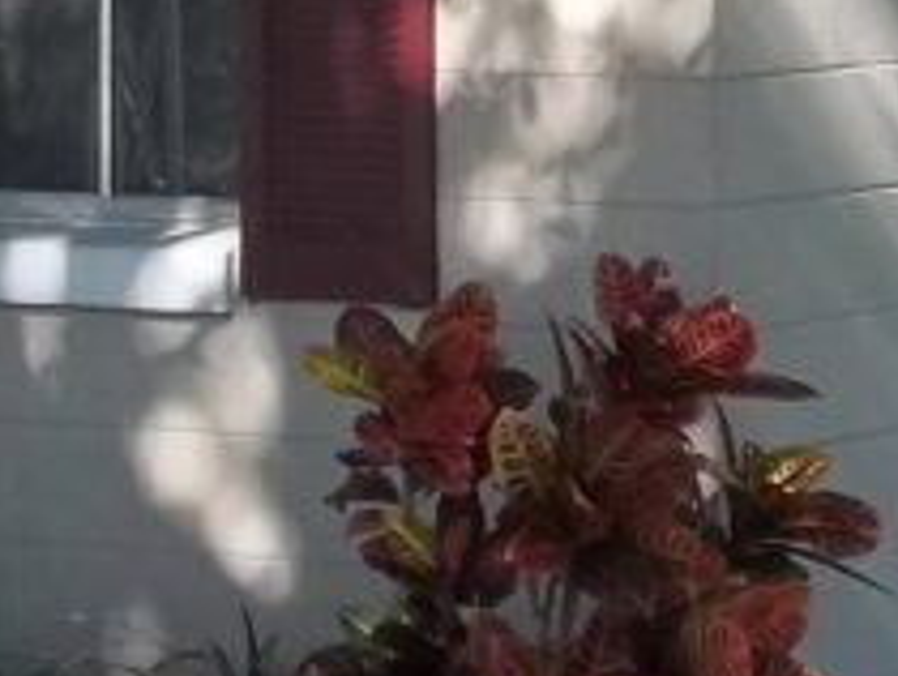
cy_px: -295
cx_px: 466
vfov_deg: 6.1
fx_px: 6259
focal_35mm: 241
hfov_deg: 8.2
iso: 64
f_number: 3.3
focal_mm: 5.9
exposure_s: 1/125
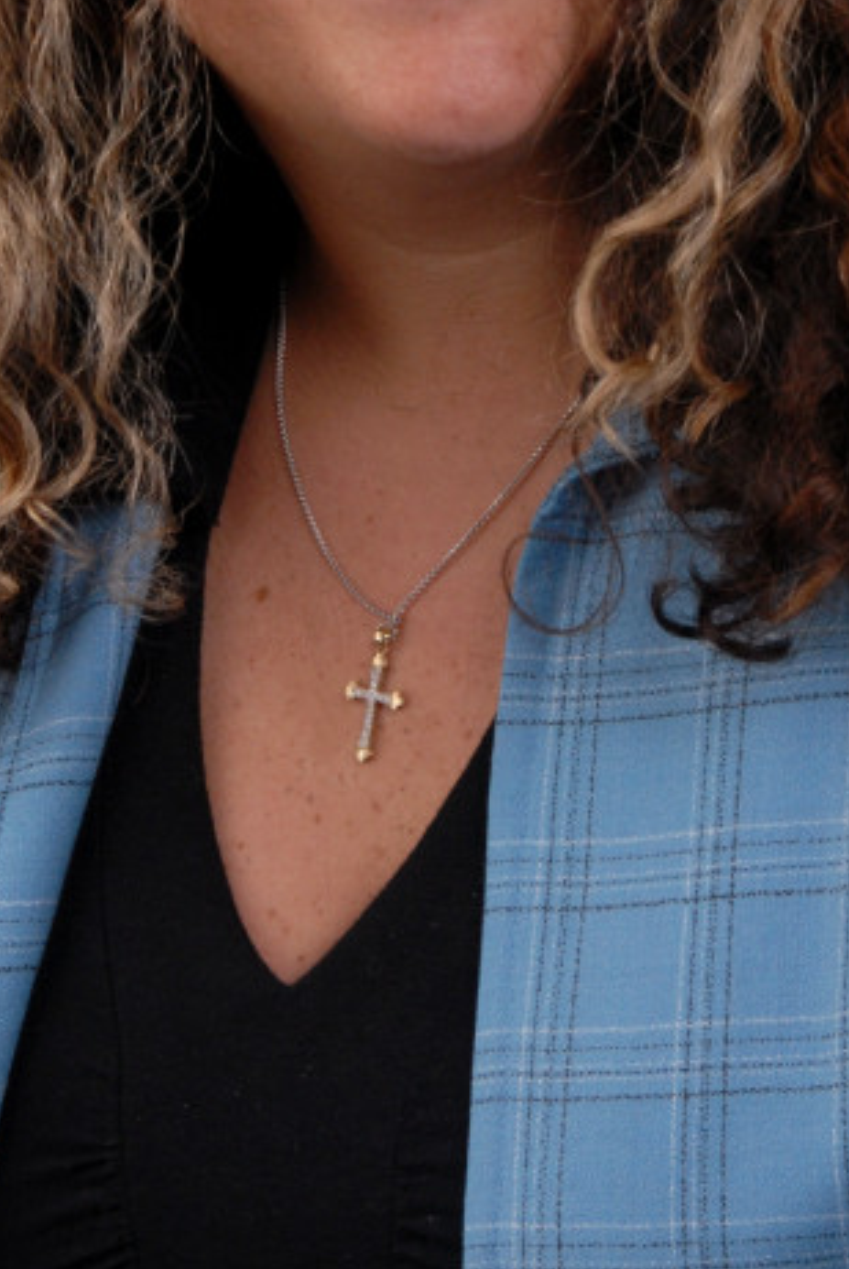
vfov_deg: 11.8
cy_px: 154
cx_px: 400
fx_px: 6106
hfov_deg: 8.0
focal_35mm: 173
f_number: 18
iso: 320
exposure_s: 1/200
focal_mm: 52
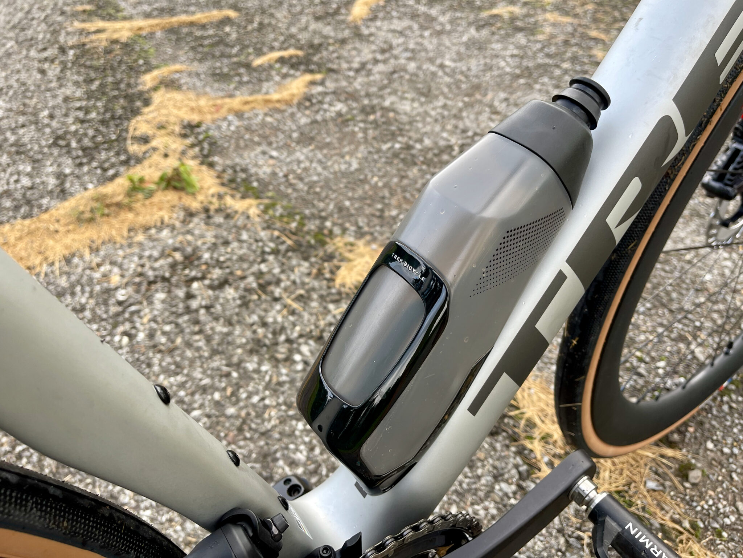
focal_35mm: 25
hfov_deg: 69.4
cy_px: 279
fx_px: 537
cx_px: 372
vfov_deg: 54.9
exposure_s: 1/243
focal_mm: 5.1
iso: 32
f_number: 1.6
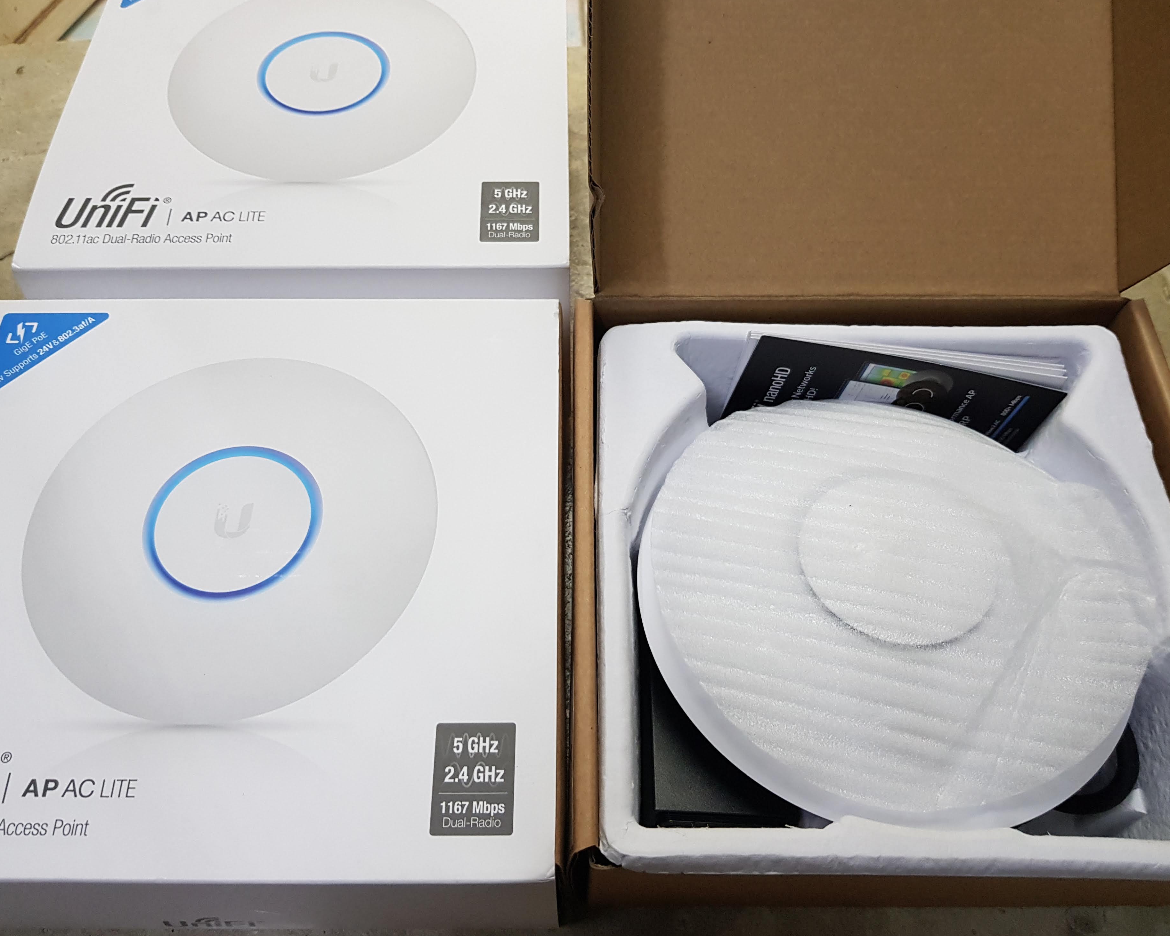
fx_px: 970
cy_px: 461
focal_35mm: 28
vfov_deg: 51.5
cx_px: 593
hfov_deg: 62.2
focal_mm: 4.2
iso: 200
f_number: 1.7
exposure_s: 1/30
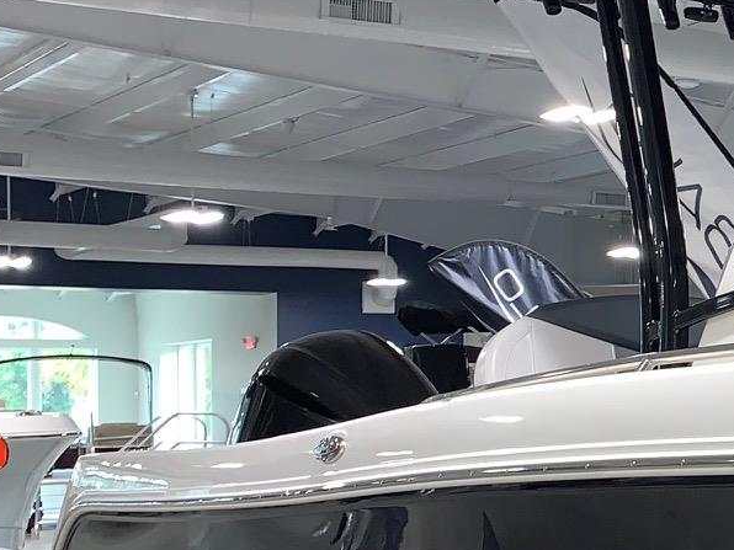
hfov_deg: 19.2
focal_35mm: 88
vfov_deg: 16.7
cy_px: 385
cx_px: 1127
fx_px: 1866
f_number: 1.8
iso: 25
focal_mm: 4.25
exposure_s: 1/25
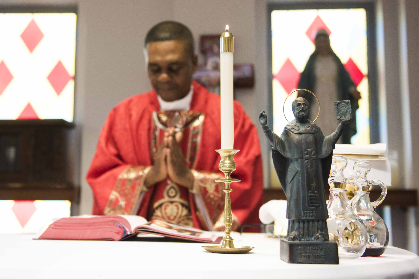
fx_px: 466
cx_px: 210
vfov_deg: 33.4
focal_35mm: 40
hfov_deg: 48.4
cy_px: 140
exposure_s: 1/100
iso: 640
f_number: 3.2
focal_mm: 40
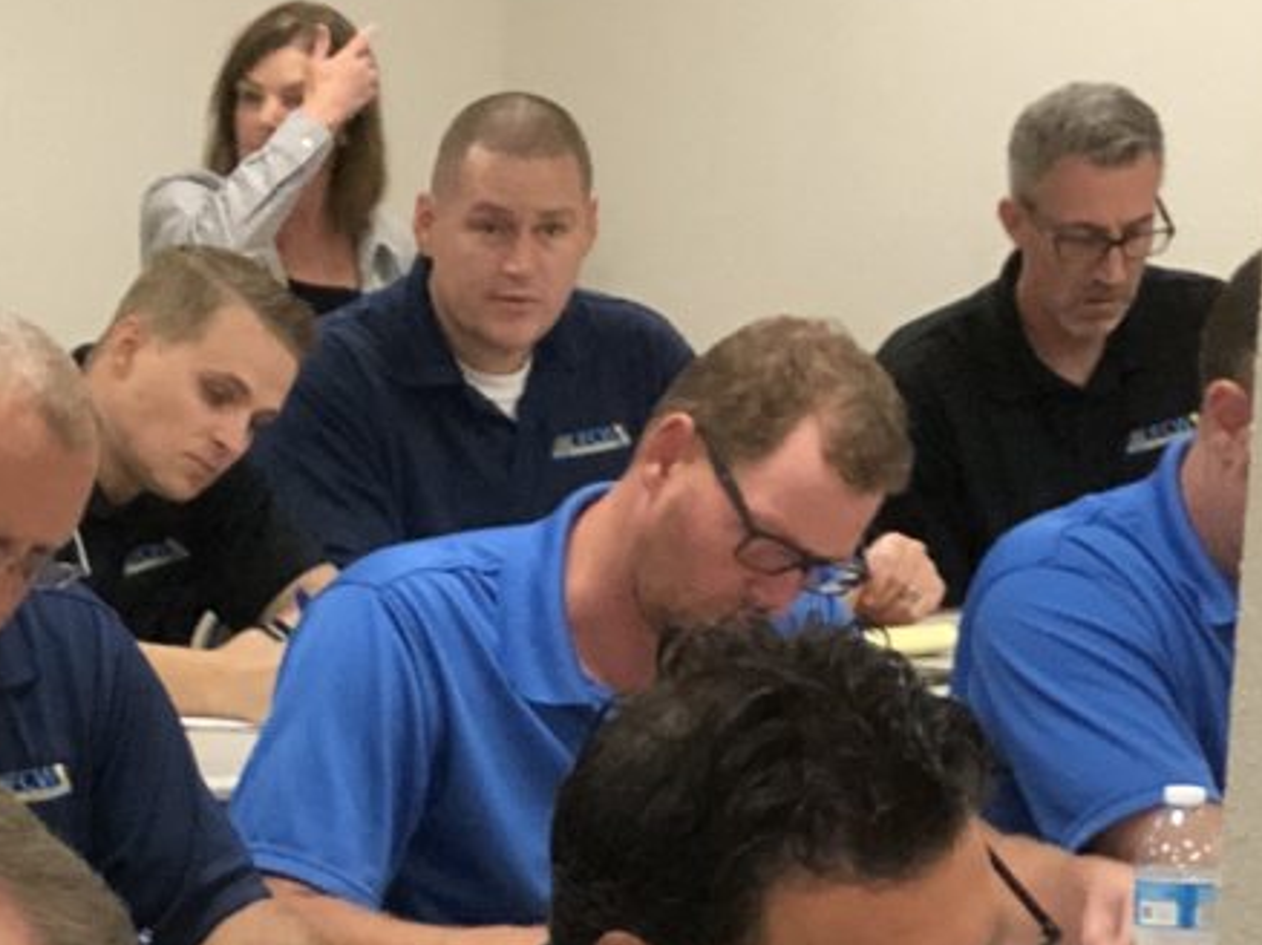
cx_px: -599
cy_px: 1432
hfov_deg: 9.6
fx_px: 7287
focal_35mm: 200
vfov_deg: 7.3
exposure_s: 1/30
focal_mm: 6.6
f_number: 2.8
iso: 250
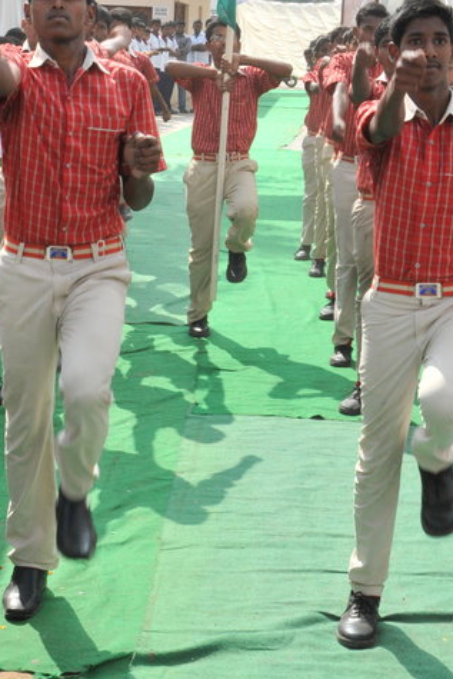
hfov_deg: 16.3
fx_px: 1584
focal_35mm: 84
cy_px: 246
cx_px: 191
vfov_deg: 24.1
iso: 400
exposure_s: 1/125
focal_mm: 26
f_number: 16
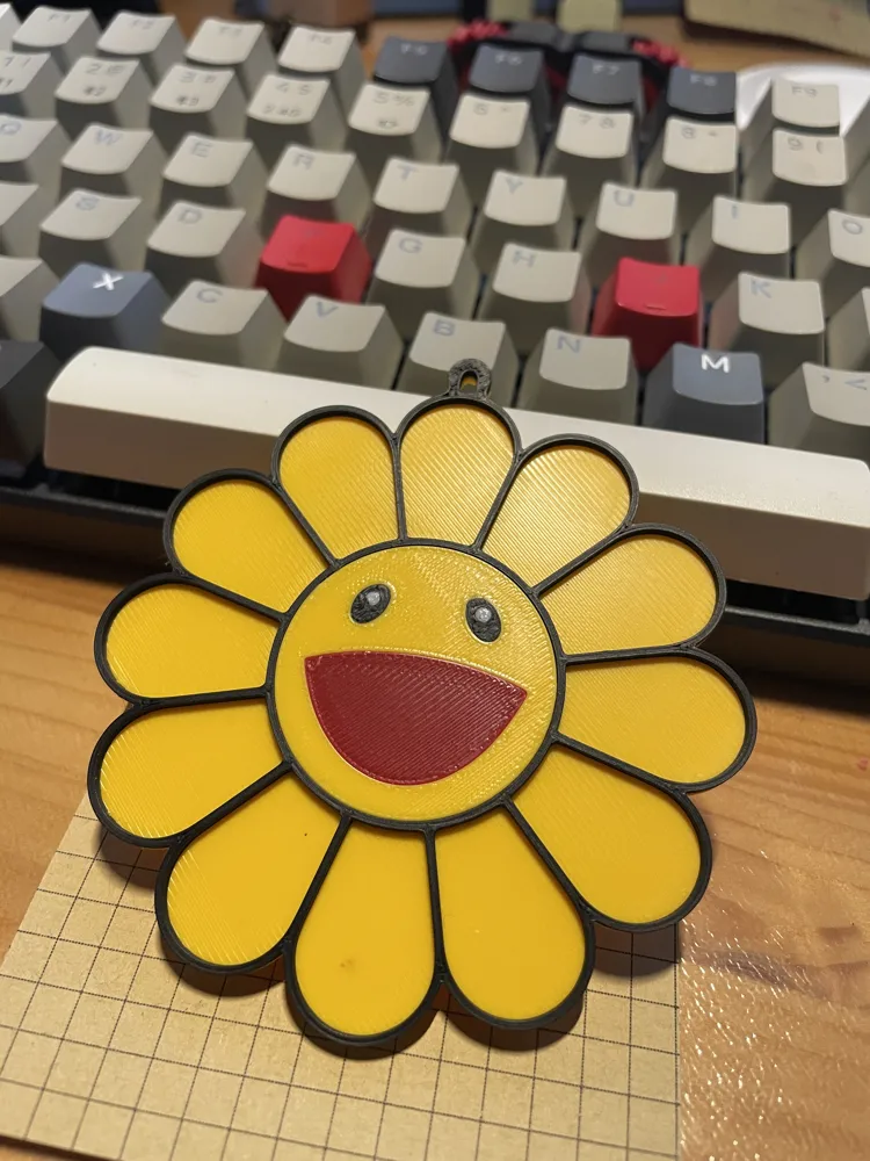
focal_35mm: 26
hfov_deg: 53.1
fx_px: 871
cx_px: 435
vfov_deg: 67.3
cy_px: 580
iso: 160
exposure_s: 1/56
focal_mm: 4.2
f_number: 1.6
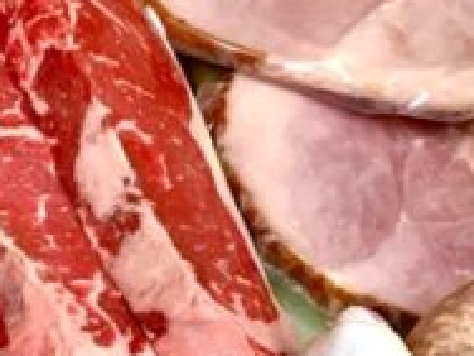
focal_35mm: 94
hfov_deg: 20.2
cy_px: 316
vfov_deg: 15.6
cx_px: 3
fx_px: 1287
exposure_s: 1/30
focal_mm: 3.99
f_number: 1.8
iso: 40
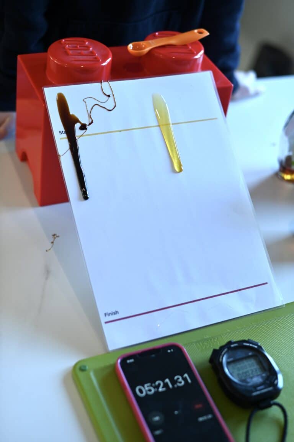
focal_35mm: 50
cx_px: 147
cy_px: 221
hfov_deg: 27.0
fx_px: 613
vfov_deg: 39.6
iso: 400
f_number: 2.8
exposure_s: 1/160
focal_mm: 50
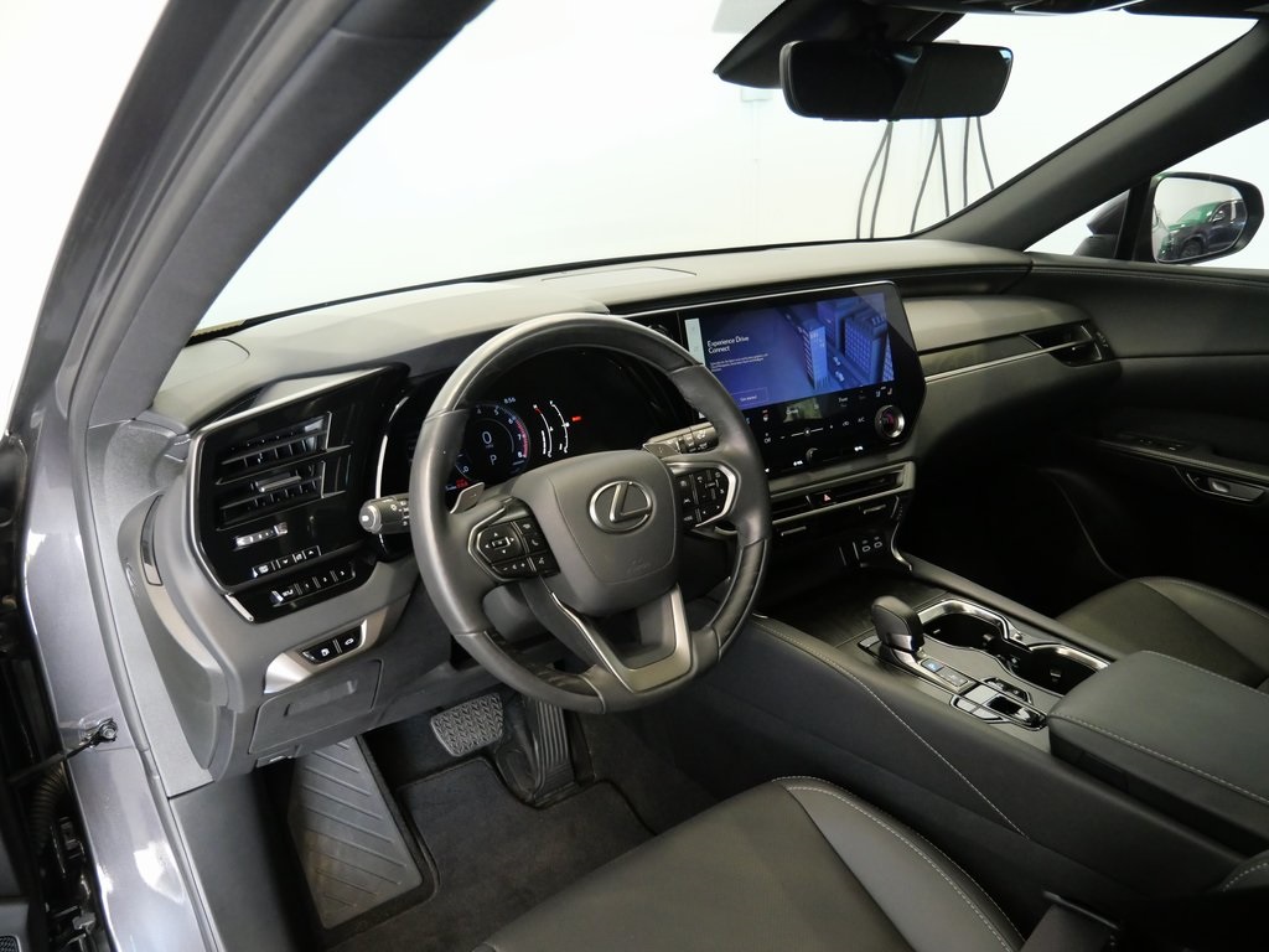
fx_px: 880
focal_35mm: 24
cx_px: 634
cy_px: 476
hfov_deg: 71.6
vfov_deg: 56.8
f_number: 3.5
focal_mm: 12
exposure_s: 1/60
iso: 3200
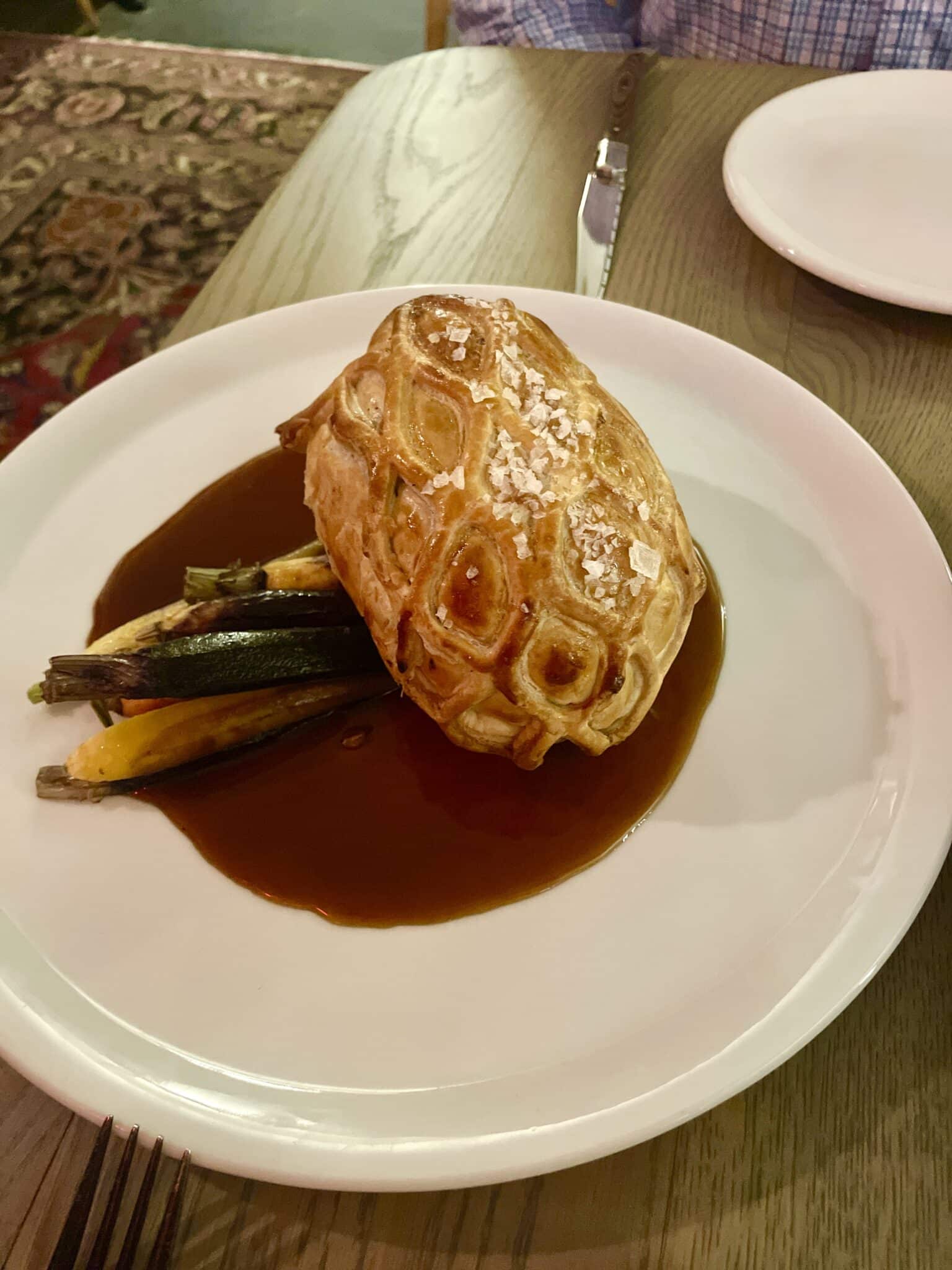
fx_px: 953
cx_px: 476
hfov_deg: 53.1
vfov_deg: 67.3
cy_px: 635
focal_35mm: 26
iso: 1000
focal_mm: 4.2
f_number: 1.6
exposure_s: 1/24
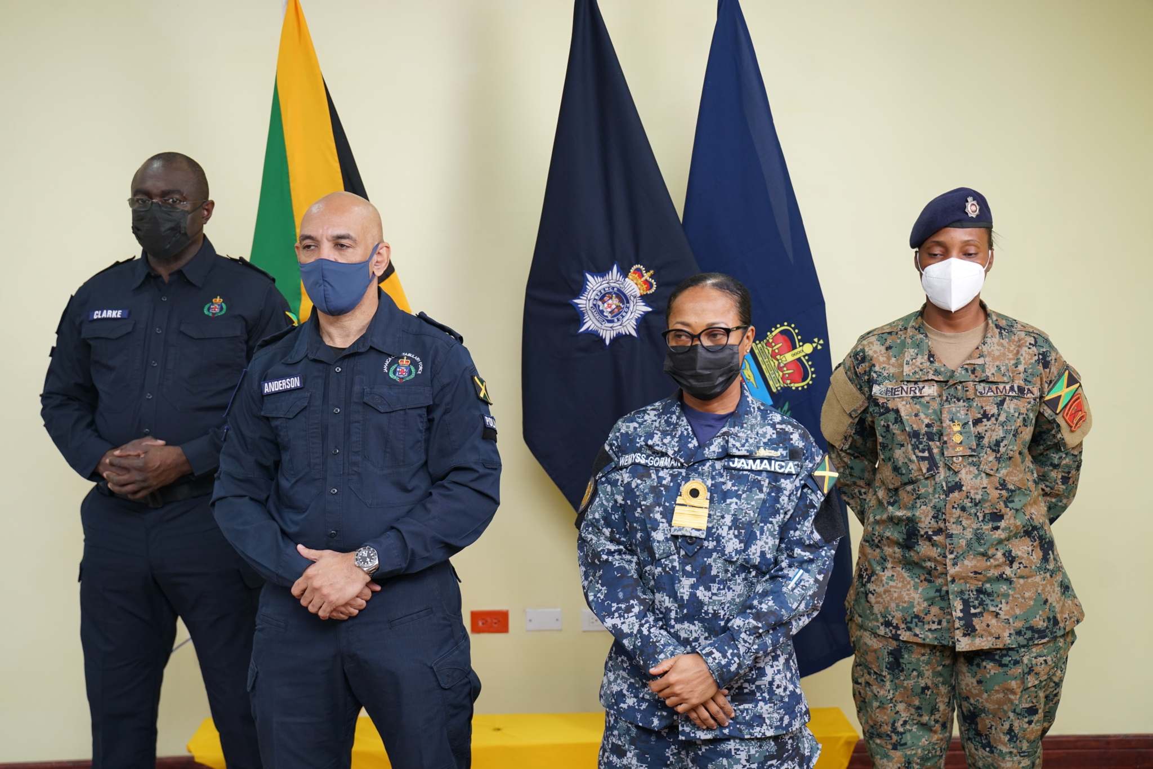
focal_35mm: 45
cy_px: 384
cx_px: 576
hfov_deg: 43.6
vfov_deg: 29.9
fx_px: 1441
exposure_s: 1/90
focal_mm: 45
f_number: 4
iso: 800
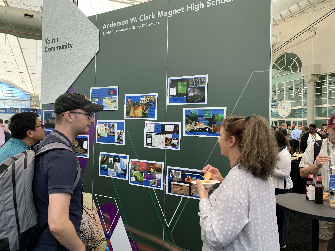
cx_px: 168
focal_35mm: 26
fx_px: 252
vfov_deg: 53.1
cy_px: 126
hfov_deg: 67.3
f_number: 1.8
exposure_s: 1/122
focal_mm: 4.25
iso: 25
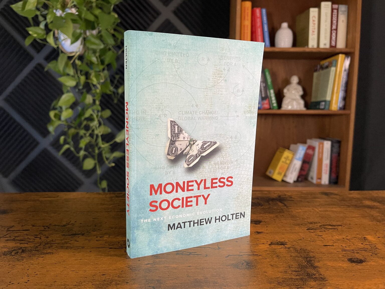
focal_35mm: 26
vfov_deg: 53.1
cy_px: 144
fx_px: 289
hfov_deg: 67.3
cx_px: 192
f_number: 1.6
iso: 160
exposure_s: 1/60
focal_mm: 5.1
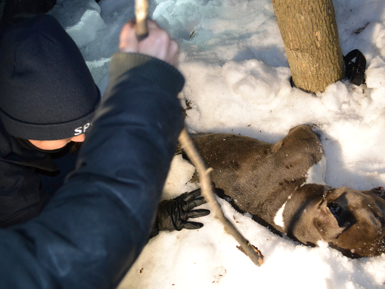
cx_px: 212
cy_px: 144
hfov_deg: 41.2
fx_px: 512
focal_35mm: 46
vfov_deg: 31.5
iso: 1400
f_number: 4.5
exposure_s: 1/60
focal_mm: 28
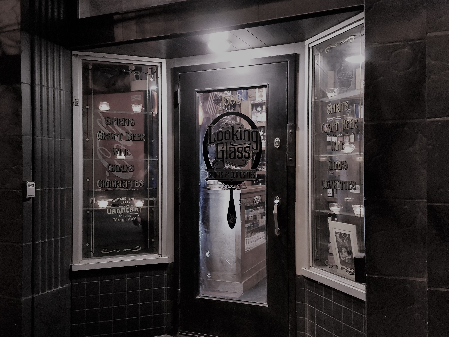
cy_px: 168
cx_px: 224
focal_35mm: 26
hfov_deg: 67.3
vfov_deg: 53.1
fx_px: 337
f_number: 1.7
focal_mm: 4.2
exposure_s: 1/10
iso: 250
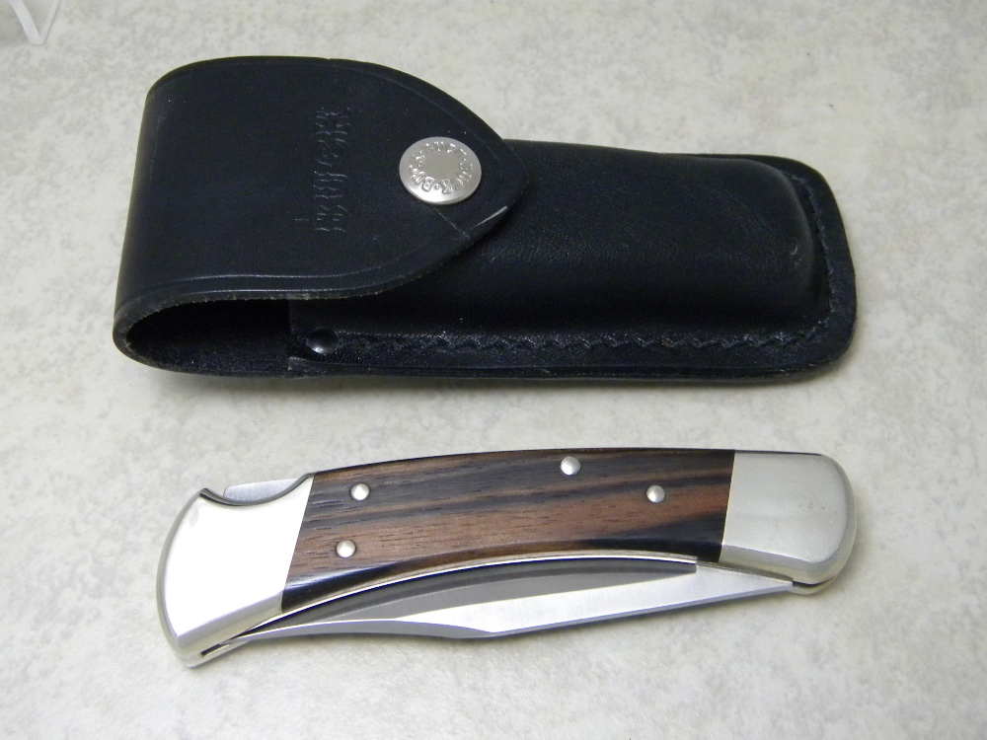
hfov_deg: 40.4
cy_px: 370
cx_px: 494
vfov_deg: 30.9
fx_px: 1340
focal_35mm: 47
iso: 400
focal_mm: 8.6
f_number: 3.9
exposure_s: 1/19.6
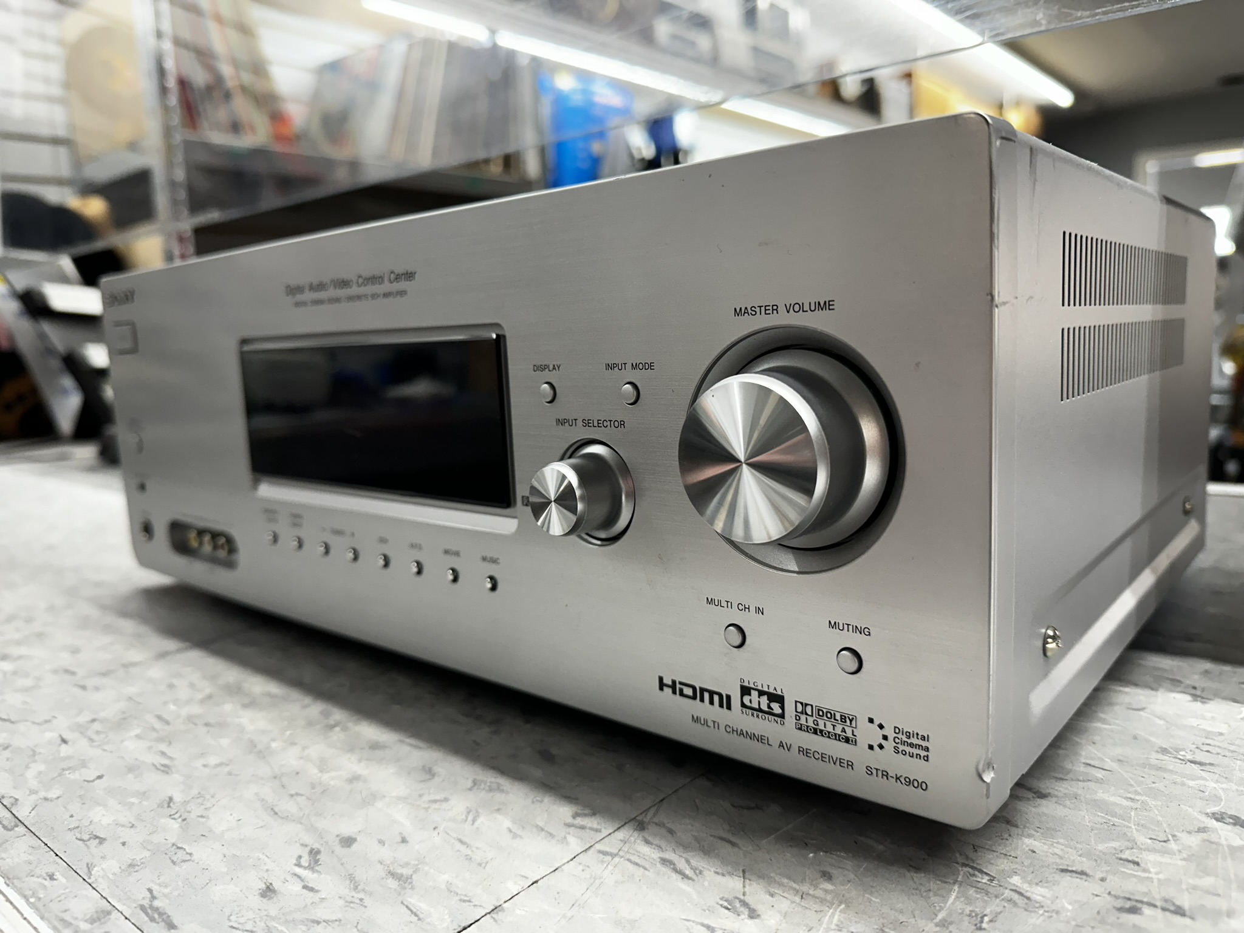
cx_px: 622
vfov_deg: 56.8
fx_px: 862
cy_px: 466
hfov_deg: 71.6
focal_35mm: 24
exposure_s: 1/120
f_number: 1.78
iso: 160
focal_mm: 6.86
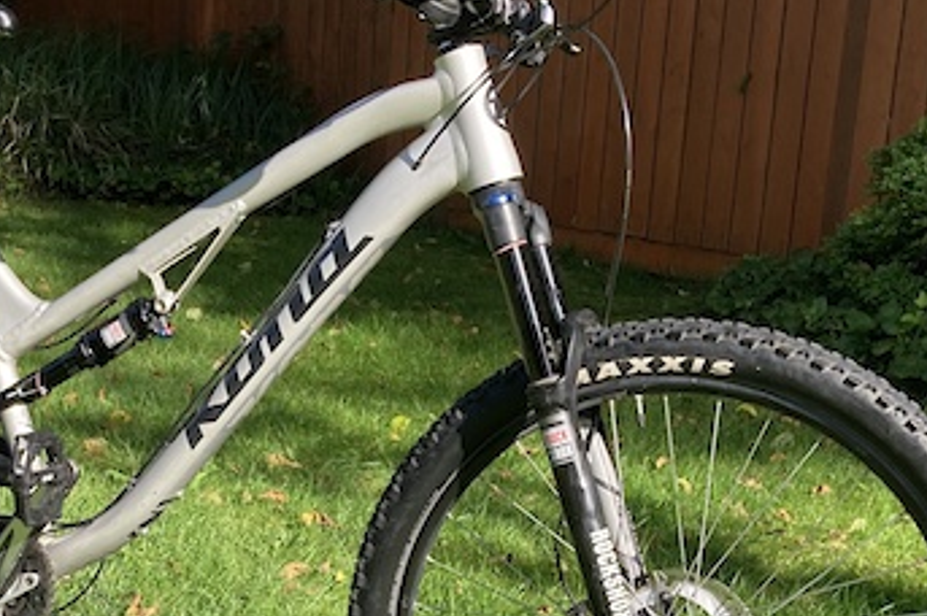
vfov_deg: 19.5
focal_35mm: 68
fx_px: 1749
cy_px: 594
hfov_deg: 29.3
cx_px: 257
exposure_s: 1/540
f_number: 1.8
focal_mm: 3.99
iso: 20
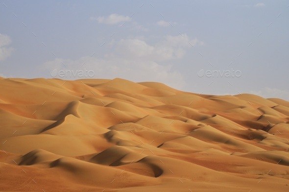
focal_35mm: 105
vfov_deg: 13.0
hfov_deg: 19.5
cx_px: 144
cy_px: 96
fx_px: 842
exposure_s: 1/8000
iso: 200
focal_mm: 70
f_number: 4.5
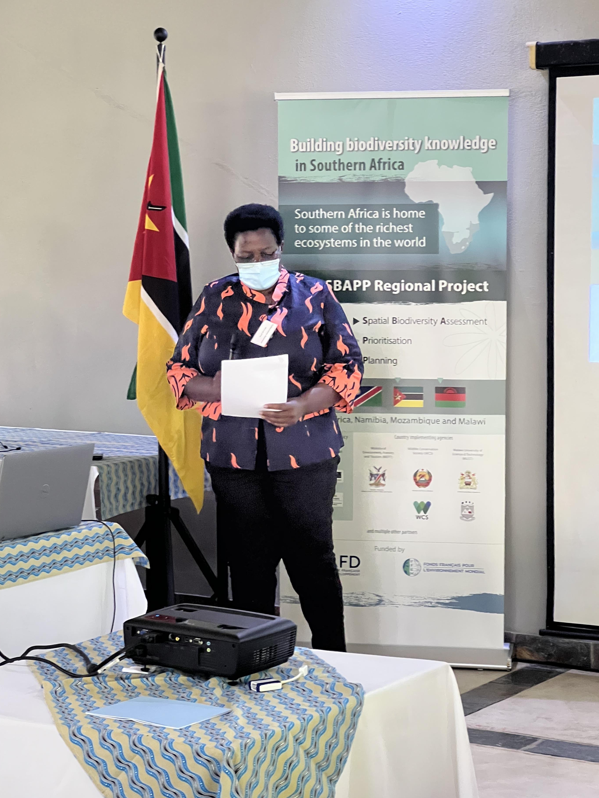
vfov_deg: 23.0
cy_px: 412
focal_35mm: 85
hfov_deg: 17.4
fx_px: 1961
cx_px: 293
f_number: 2.8
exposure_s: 1/34
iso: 640
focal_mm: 9
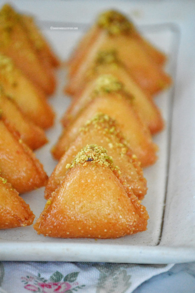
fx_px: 2136
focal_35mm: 262
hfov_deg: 5.2
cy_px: 146
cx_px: 98
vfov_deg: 7.9
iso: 3200
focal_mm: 175
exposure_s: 1/500
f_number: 5.3
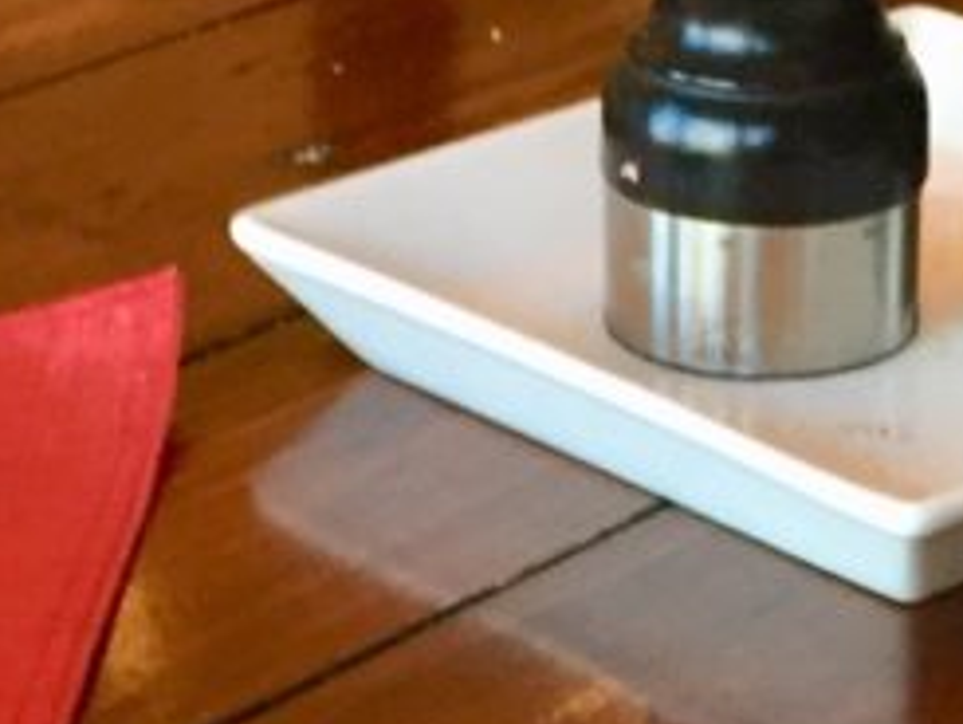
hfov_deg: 13.8
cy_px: 1192
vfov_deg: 10.0
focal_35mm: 142
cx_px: 743
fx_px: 3952
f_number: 2.2
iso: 100
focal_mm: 4.15
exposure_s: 1/30
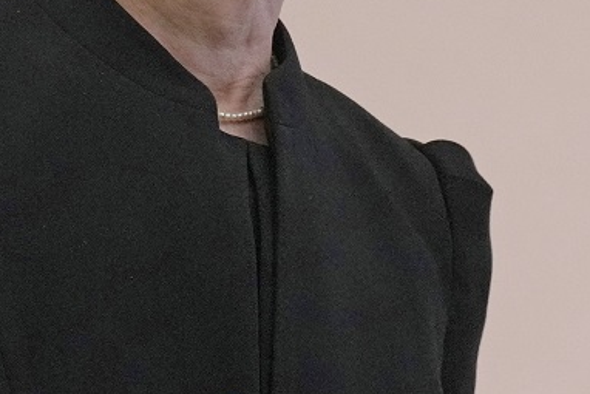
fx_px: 3295
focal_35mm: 201
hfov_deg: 10.0
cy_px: 311
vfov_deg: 6.8
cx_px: 814
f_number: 4.5
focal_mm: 40
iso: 5000
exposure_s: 1/200
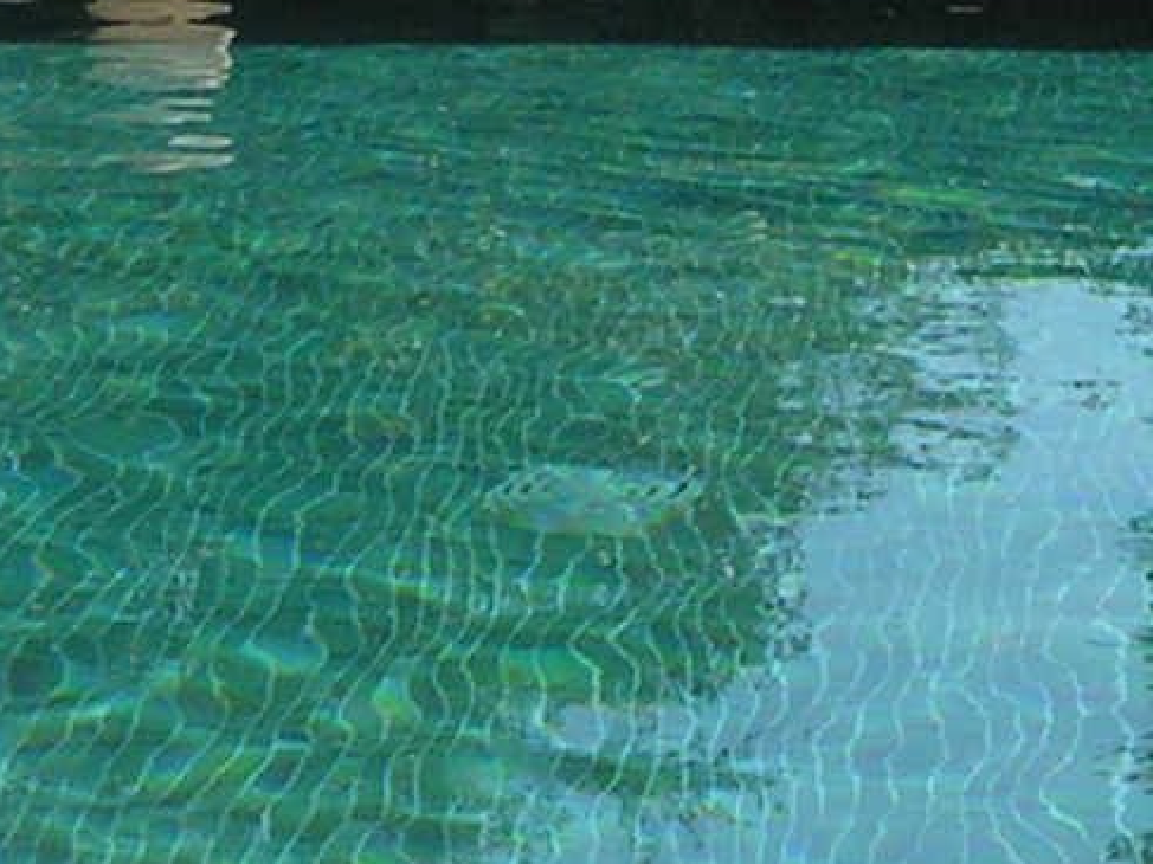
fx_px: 5361
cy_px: -852
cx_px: 623
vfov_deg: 8.7
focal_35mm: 161
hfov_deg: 12.3
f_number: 6.4
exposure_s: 1/270
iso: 50
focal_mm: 6.1
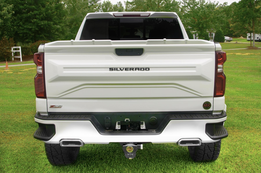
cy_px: 86
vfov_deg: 39.9
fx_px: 239
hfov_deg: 57.3
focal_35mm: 33
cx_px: 130
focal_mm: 22
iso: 200
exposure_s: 1/320
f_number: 8
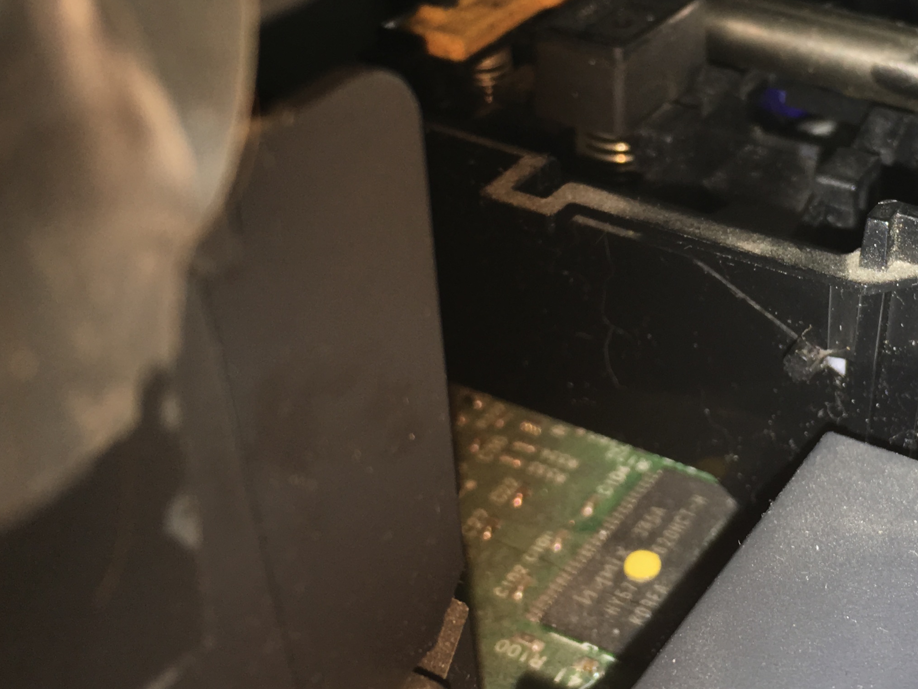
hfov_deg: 32.2
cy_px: 188
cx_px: 756
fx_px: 1538
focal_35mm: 58
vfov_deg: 25.0
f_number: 2.2
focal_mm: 4.15
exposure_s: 1/39
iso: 25
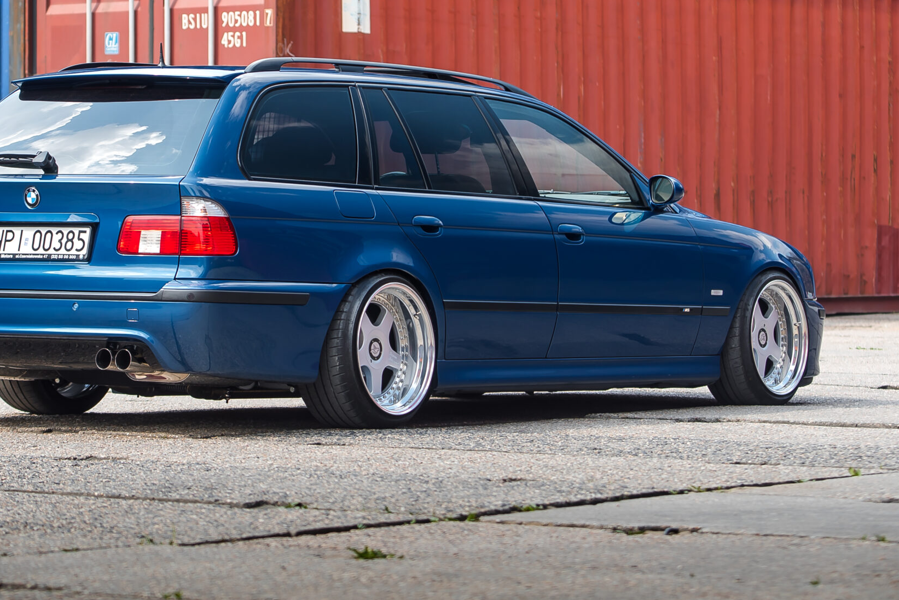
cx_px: 305
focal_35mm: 148
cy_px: 141
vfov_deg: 9.3
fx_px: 3697
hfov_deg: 13.8
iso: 100
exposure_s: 1/200
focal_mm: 95
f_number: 4
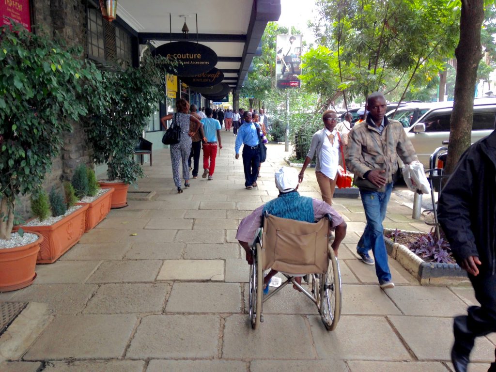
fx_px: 473
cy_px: 186
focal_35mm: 33
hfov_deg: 55.4
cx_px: 248
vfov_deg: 42.9
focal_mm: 4.12
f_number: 2.4
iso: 50
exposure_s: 1/120
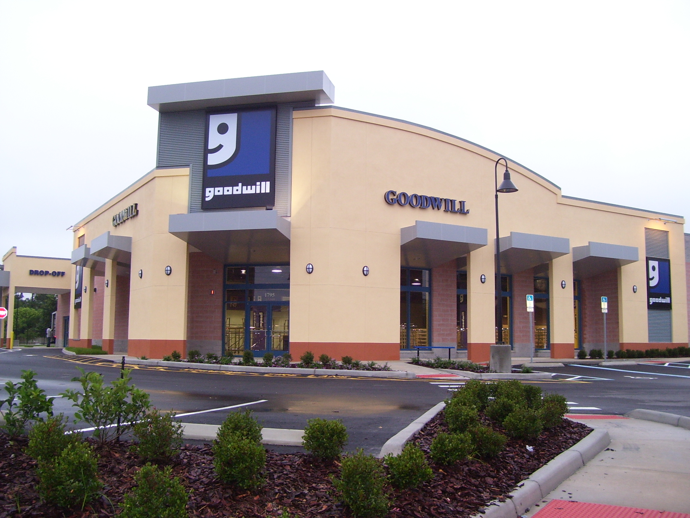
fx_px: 718
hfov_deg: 51.4
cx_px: 345
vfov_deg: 39.7
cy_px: 259
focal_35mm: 36
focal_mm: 6
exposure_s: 1/60
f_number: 2.7
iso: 125
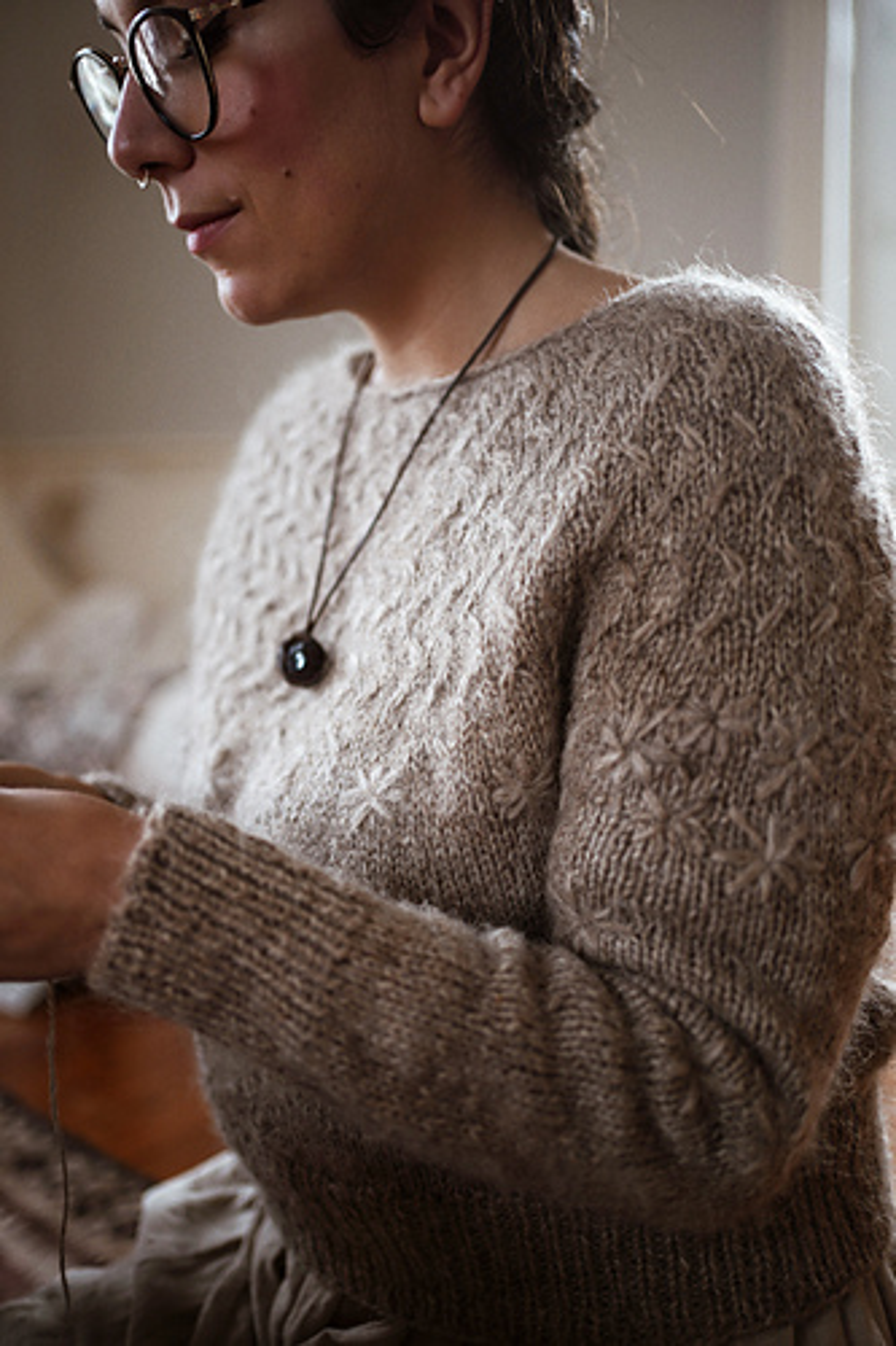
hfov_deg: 37.8
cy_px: 673
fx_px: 1307
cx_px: 448
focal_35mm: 35
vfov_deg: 54.5
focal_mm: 35
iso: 200
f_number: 1.8
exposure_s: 1/30
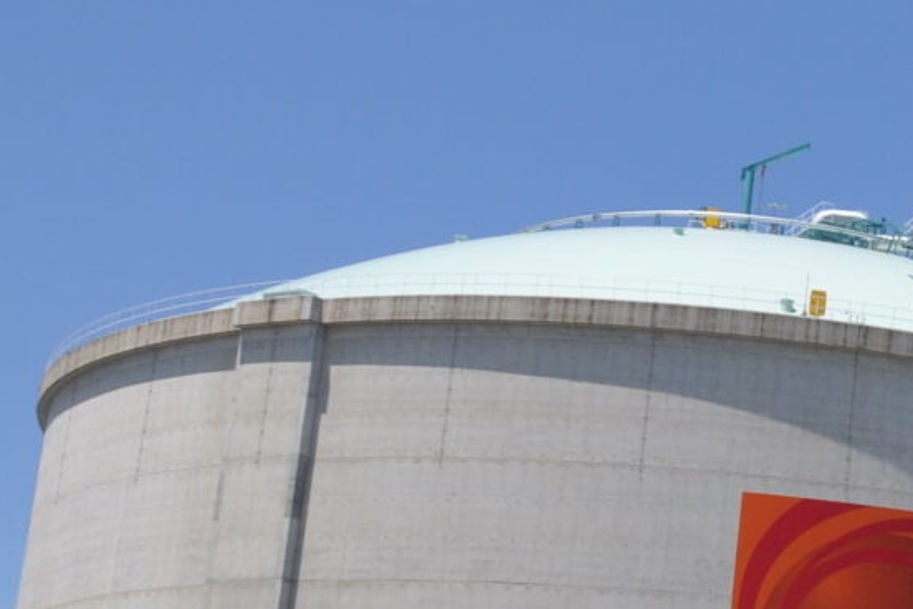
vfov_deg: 13.6
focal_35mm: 100
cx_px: 1608
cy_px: 470
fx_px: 2536
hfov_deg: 17.1
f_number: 10
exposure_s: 1/400
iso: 200
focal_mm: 18
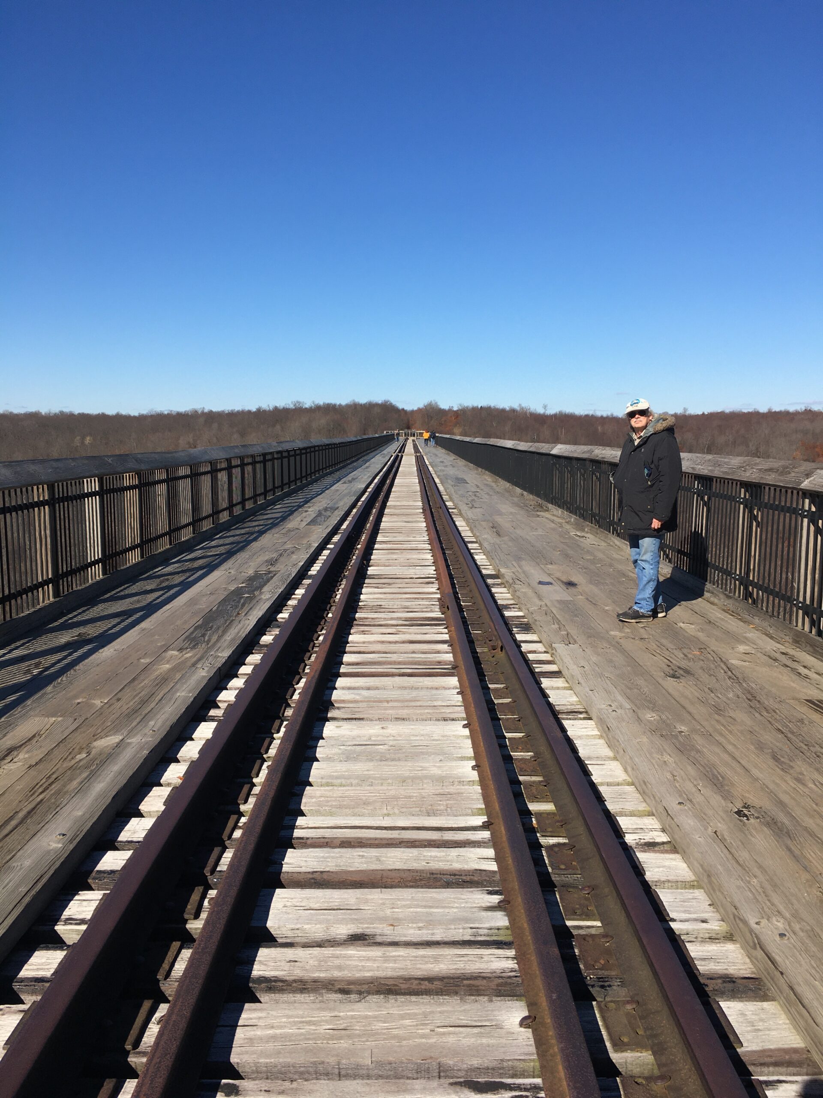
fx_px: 919
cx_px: 412
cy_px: 549
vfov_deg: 61.7
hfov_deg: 48.2
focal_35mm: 29
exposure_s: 1/1789
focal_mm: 4.15
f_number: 2.2
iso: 25
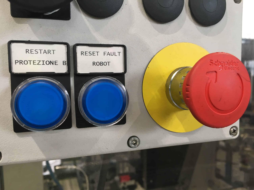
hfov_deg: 61.7
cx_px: 127
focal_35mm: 29
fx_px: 213
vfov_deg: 48.2
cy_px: 95
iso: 80
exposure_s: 1/33
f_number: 2.2
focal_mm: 4.15
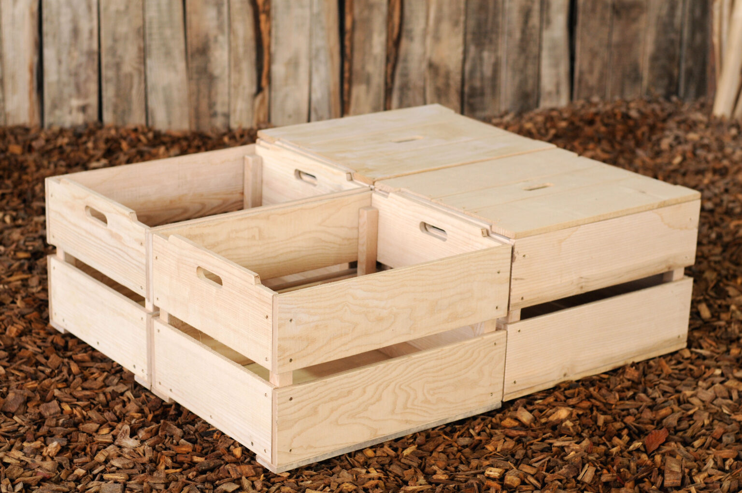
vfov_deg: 18.1
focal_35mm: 75
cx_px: 371
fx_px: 1544
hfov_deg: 27.0
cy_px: 246
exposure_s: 1/500
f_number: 3.2
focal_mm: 50
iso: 400
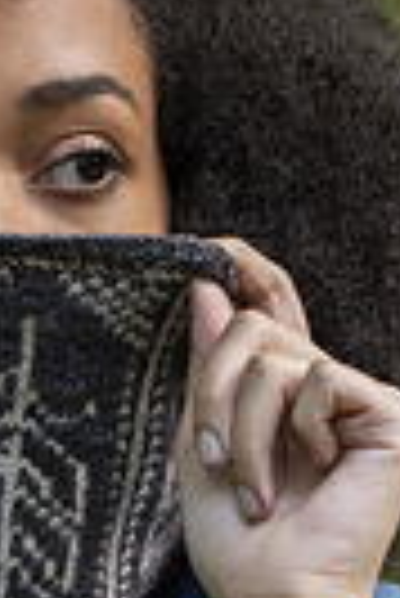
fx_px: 3125
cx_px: -18
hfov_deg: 7.3
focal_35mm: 188
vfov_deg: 10.9
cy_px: 531
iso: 640
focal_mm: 50
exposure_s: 1/100
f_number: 5.6
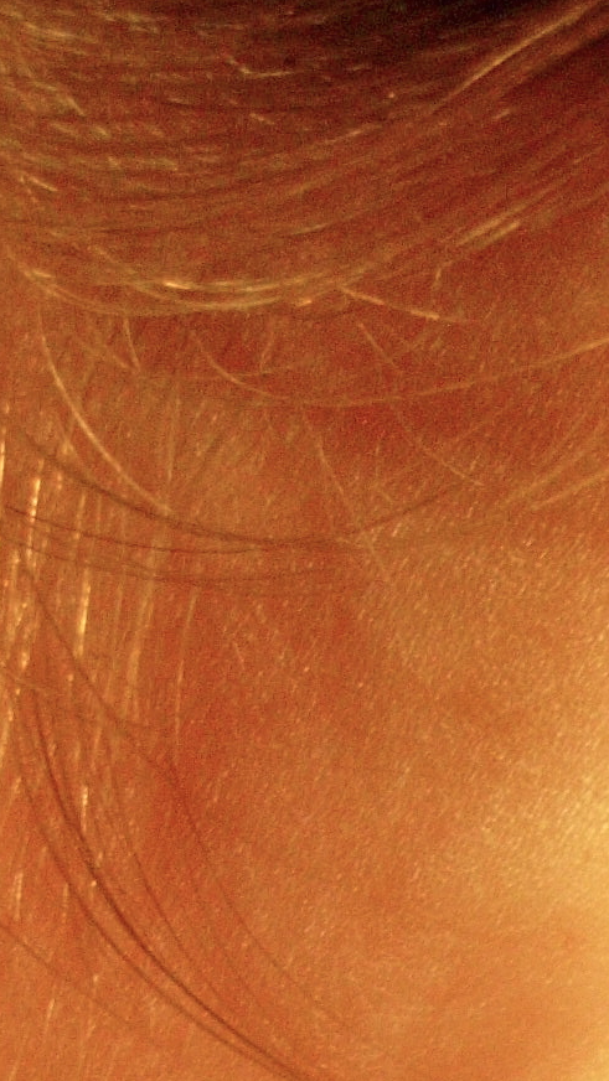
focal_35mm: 123
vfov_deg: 16.2
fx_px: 3528
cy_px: 1542
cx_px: 1063
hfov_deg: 9.4
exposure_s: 1/32
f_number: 2.8
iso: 183
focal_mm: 7.8
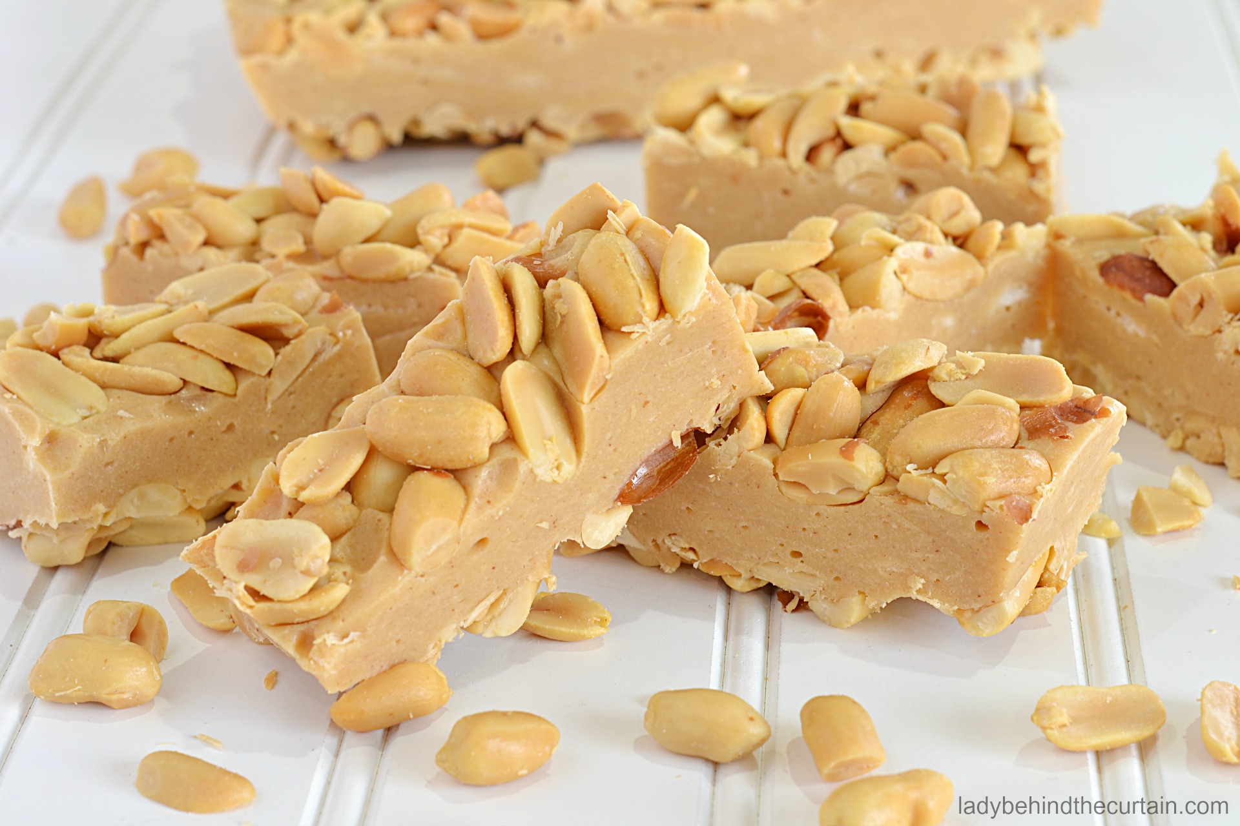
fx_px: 2583
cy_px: 413
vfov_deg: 18.2
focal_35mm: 75
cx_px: 620
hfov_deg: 27.0
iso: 100
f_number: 10
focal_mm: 50
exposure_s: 1/3
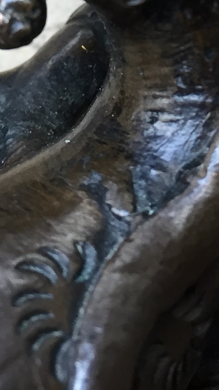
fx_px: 1145
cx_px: 111
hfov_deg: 10.9
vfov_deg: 18.3
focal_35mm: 111
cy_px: -77
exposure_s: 1/33
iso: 100
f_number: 2.2
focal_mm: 4.15
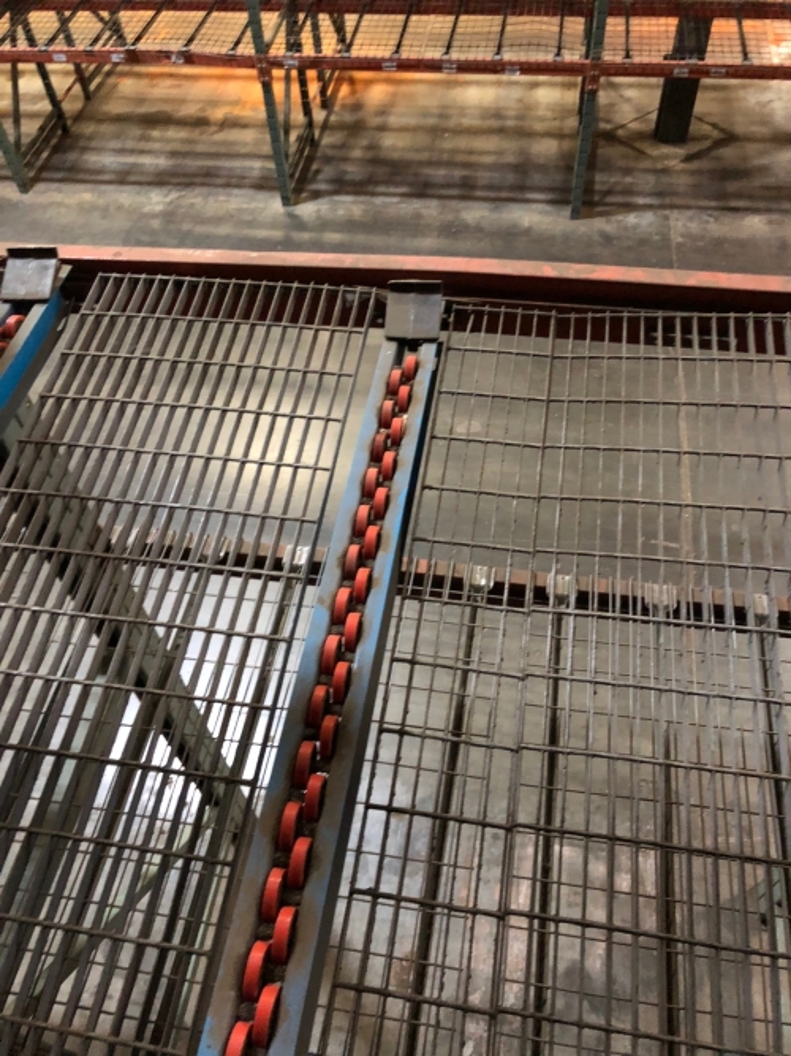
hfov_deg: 49.7
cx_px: 396
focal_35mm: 28
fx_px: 853
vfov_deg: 63.5
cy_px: 528
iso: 100
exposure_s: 1/4
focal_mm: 4
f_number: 1.8
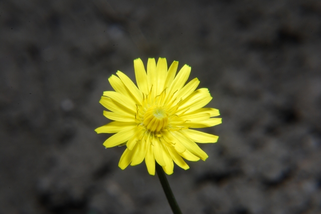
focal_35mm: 202
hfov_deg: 10.2
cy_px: 107
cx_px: 160
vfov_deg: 6.8
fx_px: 1807
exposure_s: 1/40
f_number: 29
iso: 100
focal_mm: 135
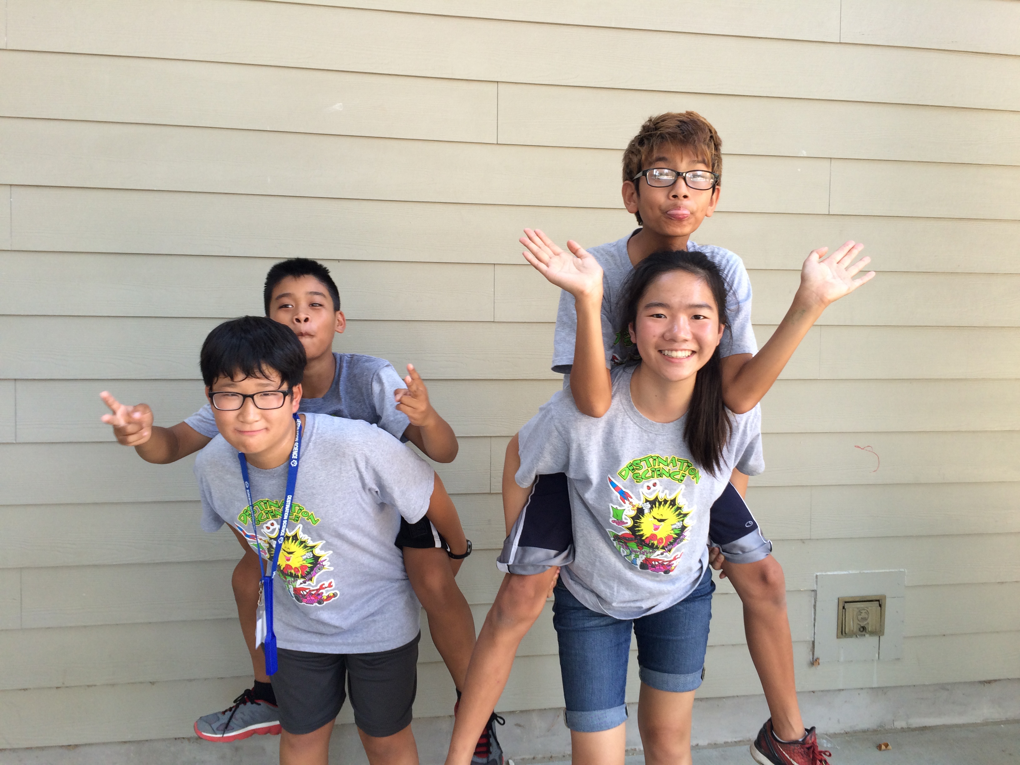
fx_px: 855
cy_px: 382
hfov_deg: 61.7
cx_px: 510
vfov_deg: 48.2
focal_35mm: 29
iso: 50
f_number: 2.2
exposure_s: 1/60
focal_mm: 4.15
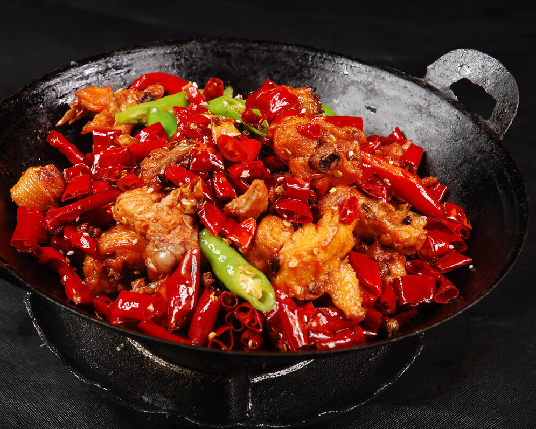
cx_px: 252
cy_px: 214
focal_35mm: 119
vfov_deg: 13.0
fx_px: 1888
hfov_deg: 16.2
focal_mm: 70
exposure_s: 1/125
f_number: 8
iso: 100
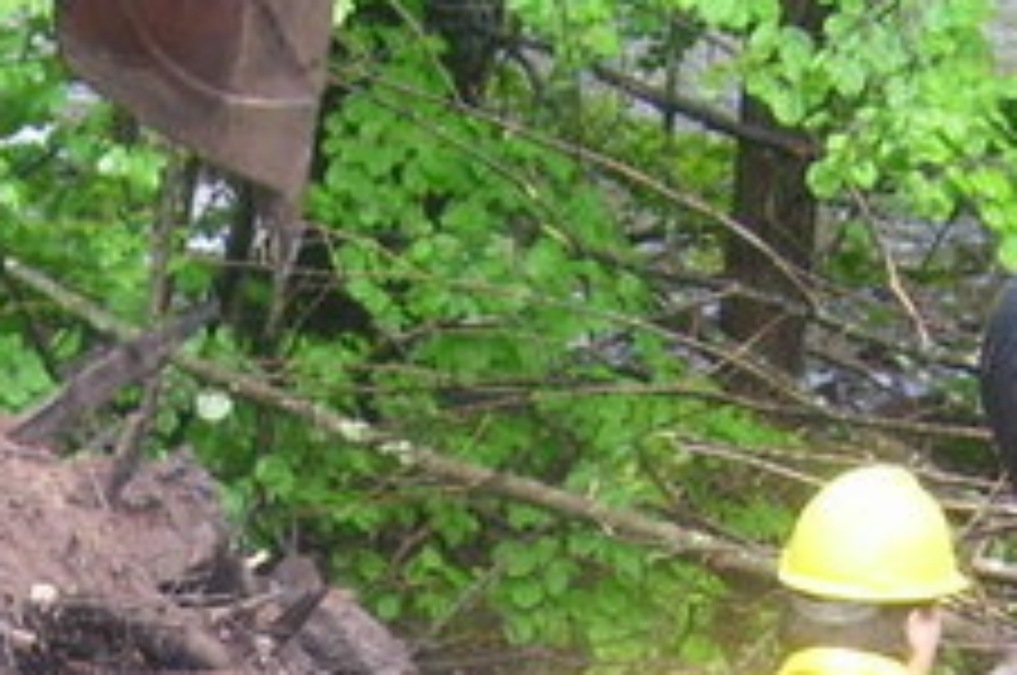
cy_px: 1130
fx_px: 4090
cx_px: 153
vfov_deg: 9.1
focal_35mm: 145
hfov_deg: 14.1
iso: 80
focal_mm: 6
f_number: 2.7
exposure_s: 1/125
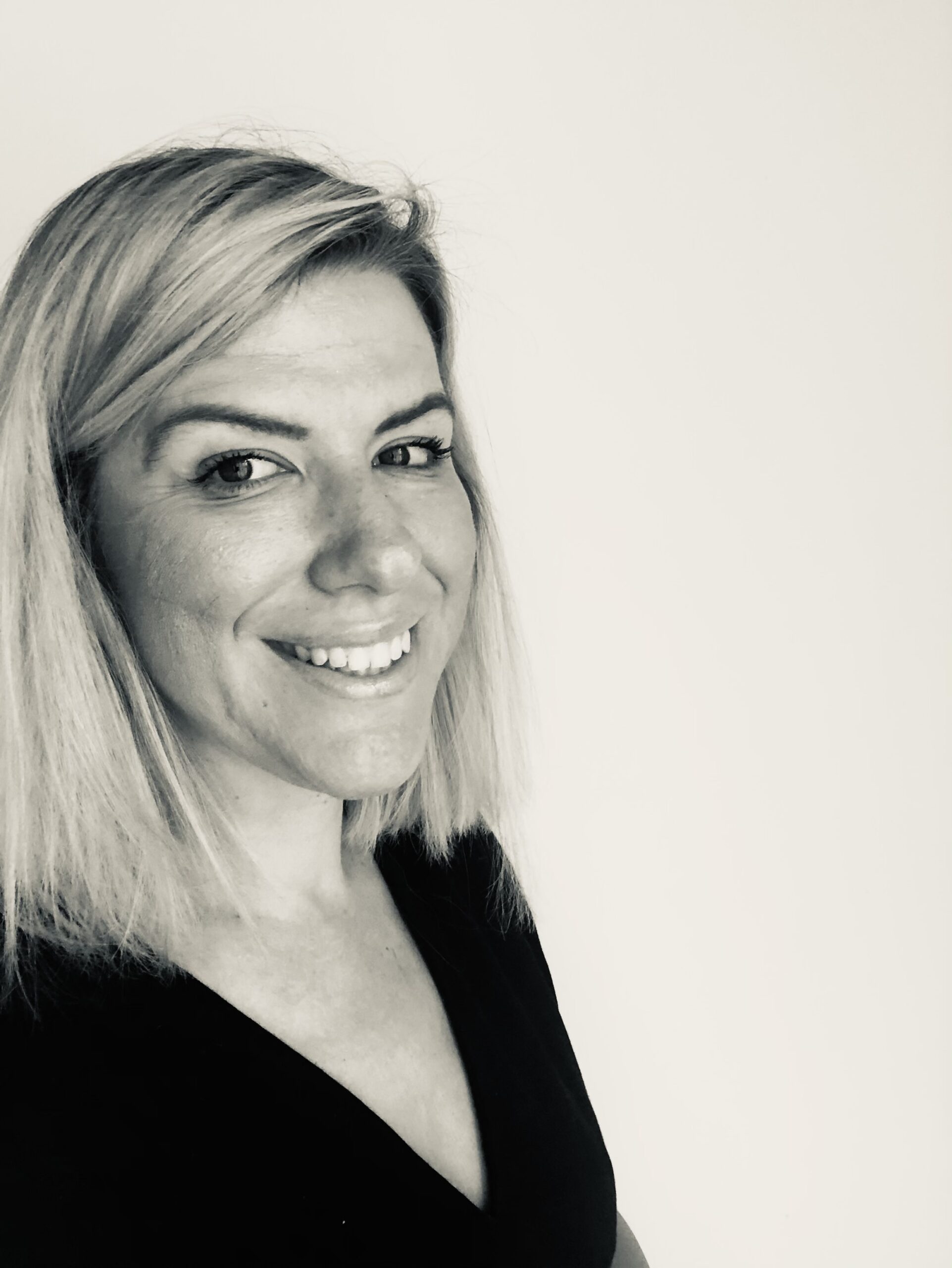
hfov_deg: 44.2
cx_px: 476
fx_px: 1172
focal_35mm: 32
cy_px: 634
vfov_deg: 56.8
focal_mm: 2.87
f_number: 2.2
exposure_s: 1/120
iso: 160
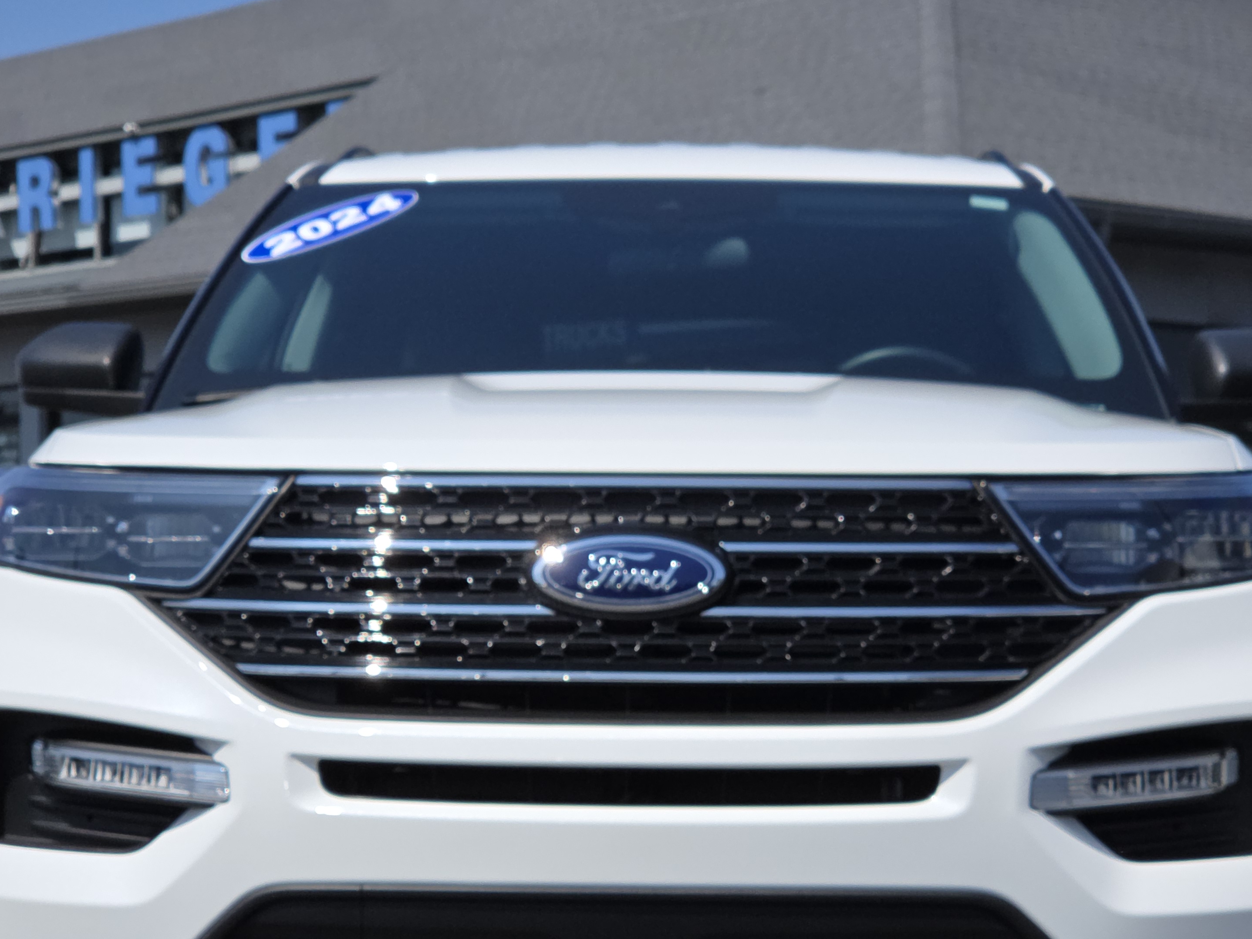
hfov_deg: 20.4
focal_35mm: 96
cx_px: 686
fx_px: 3472
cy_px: 598
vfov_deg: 15.4
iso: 25
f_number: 2.4
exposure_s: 1/1920
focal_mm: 7
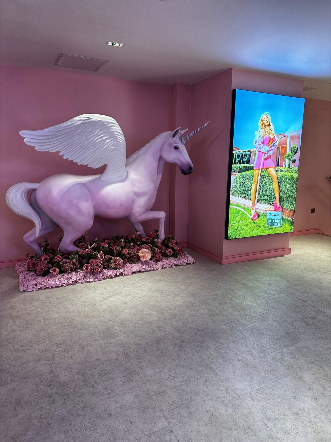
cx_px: 166
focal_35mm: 24
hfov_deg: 56.8
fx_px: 306
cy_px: 221
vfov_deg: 71.6
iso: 100
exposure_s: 1/100
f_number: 1.78
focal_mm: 6.86
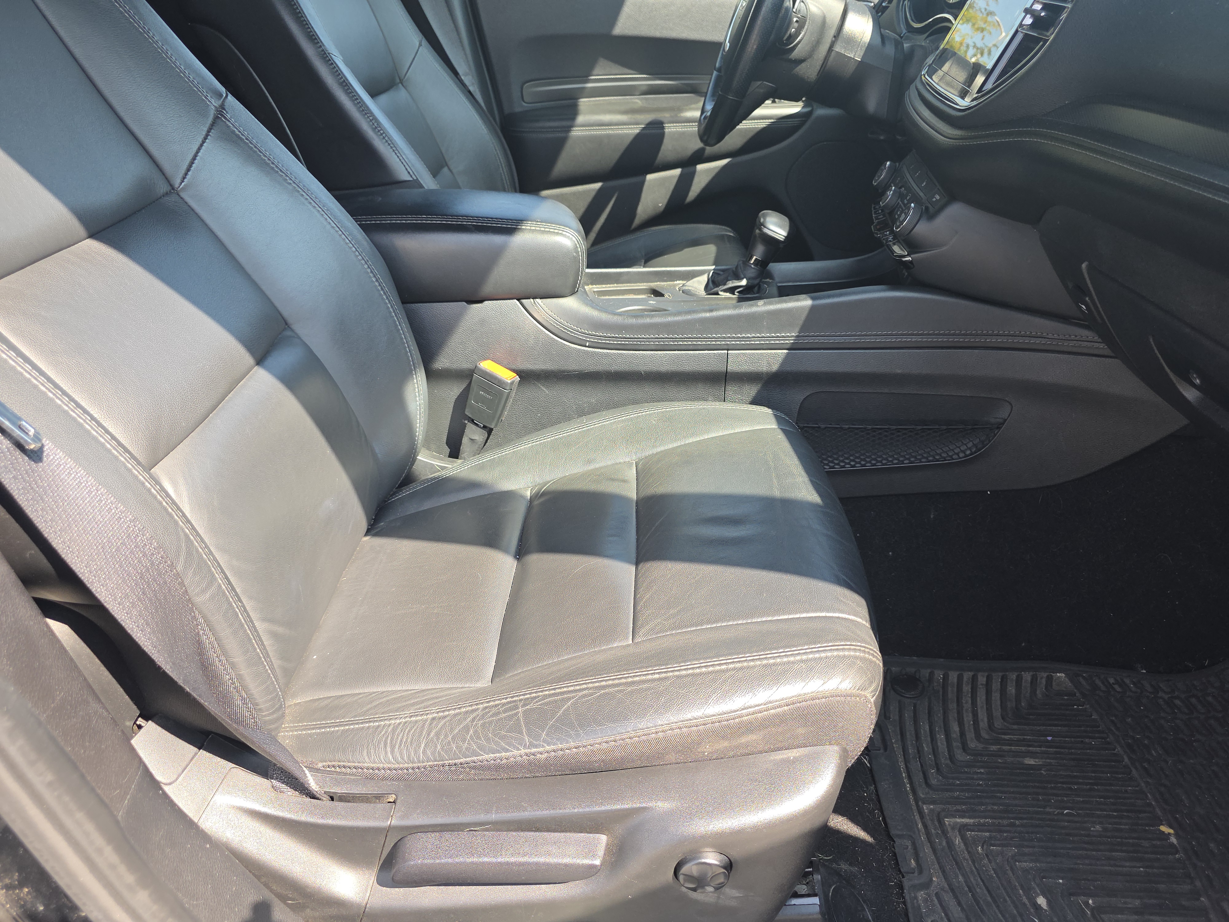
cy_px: 461
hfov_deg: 73.9
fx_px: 817
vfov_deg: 58.9
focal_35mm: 23
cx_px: 614
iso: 50
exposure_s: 1/359
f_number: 1.7
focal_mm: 6.3
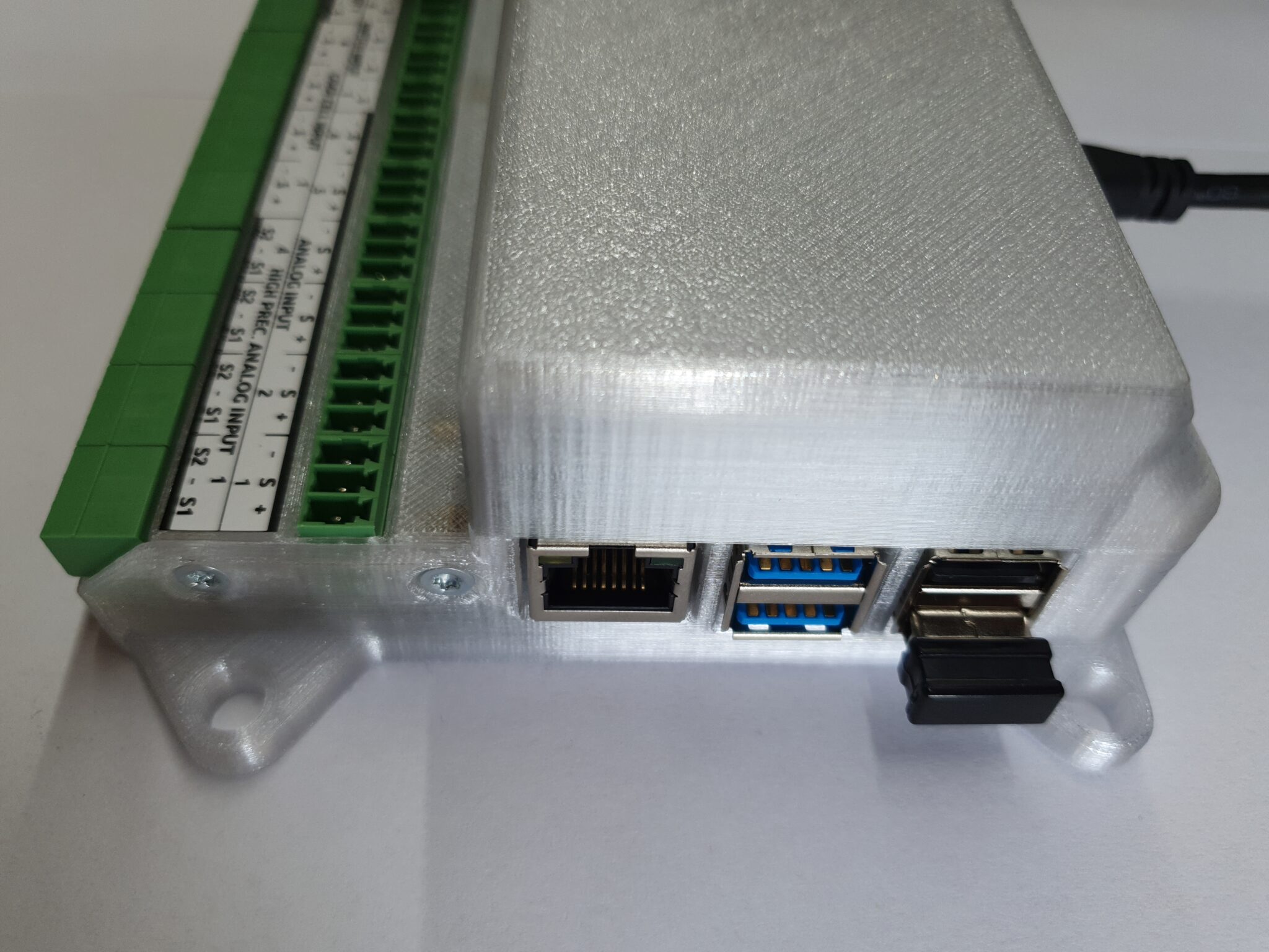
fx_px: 953
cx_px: 634
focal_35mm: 26
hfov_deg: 67.3
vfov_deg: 53.1
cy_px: 476
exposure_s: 1/204
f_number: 1.5
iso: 50
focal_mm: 4.32
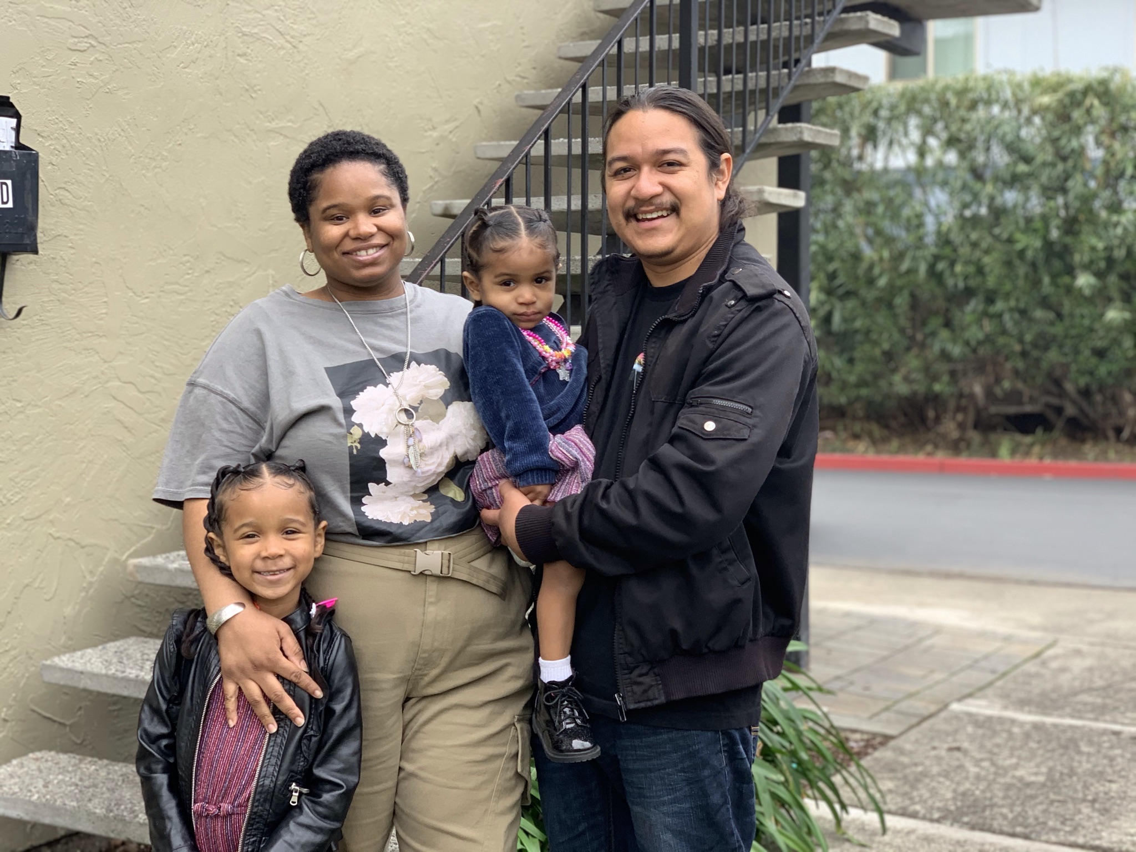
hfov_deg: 36.8
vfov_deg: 28.0
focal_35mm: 52
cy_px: 426
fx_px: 1706
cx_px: 568
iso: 64
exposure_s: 1/122
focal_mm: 6
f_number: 2.4
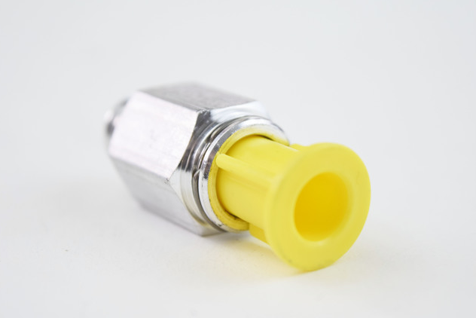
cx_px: 236
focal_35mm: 84
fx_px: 1105
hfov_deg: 24.3
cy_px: 159
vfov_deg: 16.4
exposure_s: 1/60
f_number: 5.6
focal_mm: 55
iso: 1100
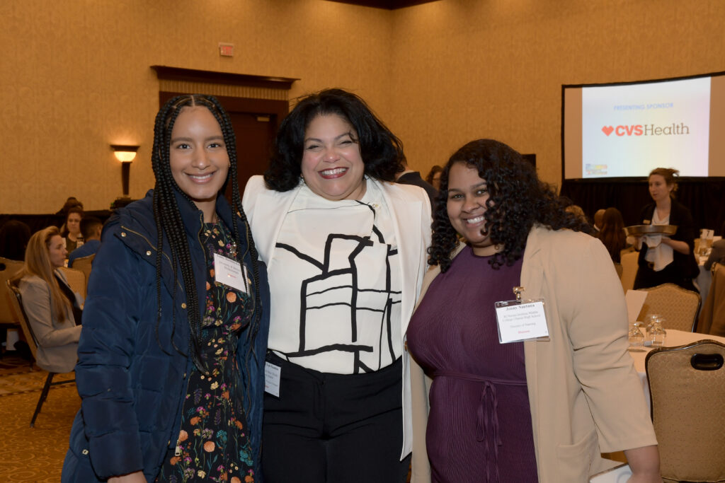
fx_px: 1027
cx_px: 362
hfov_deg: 38.9
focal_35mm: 51
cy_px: 242
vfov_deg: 26.5
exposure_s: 1/80
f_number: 5.6
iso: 640
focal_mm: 34
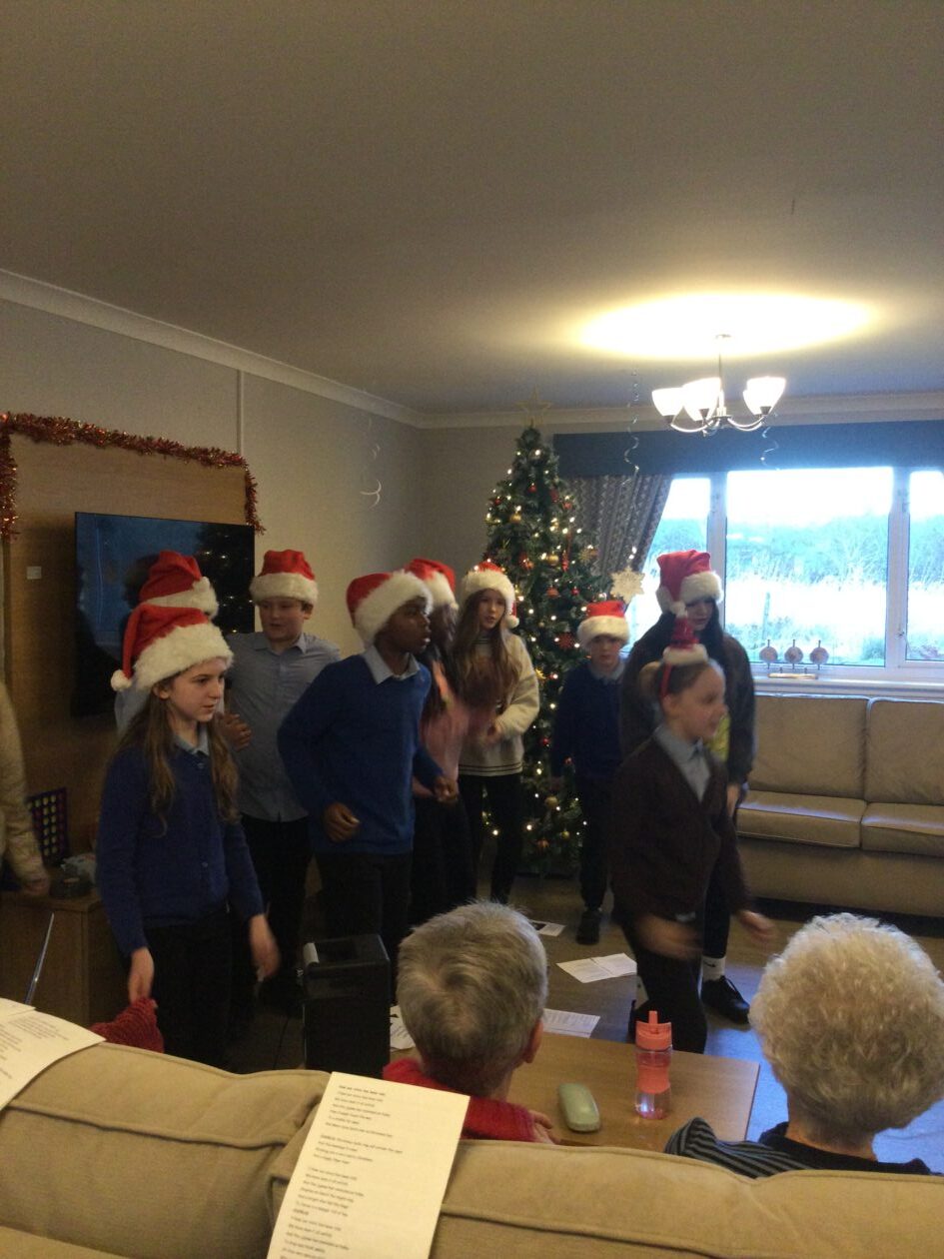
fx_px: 1127
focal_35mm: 31
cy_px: 630
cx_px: 472
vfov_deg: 58.4
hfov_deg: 45.4
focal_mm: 3.3
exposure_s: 1/33
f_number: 2.4
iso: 160
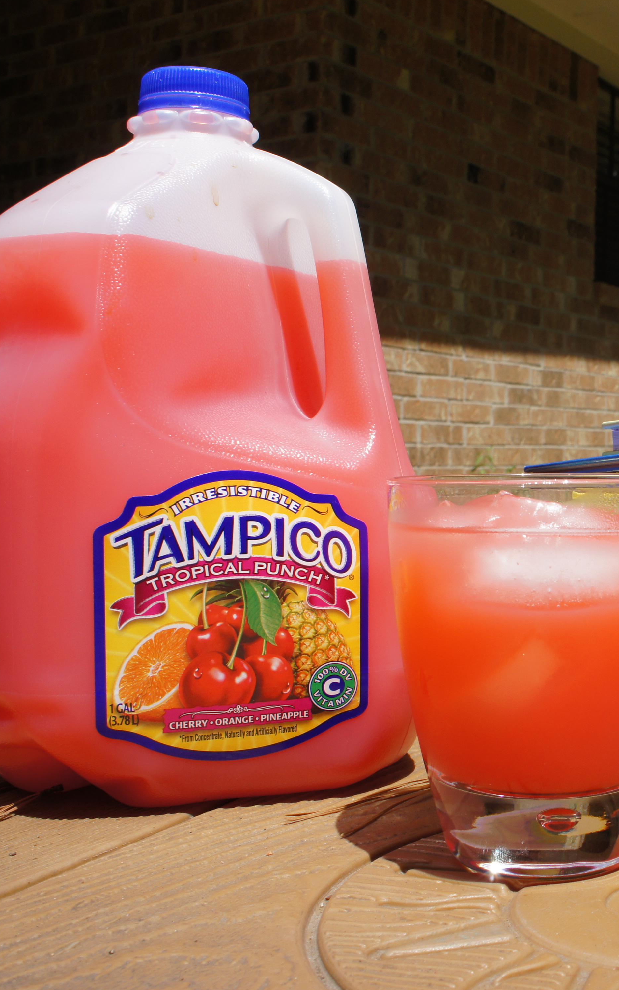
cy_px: 488
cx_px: 636
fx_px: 1134
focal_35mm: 42
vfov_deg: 47.2
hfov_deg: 28.4
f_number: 11
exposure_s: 1/250
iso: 200
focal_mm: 18
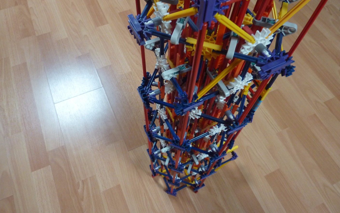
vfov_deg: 46.0
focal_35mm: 27
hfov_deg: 68.4
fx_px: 250
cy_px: 100
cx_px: 170
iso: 250
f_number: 3.3
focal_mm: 4.1
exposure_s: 1/30
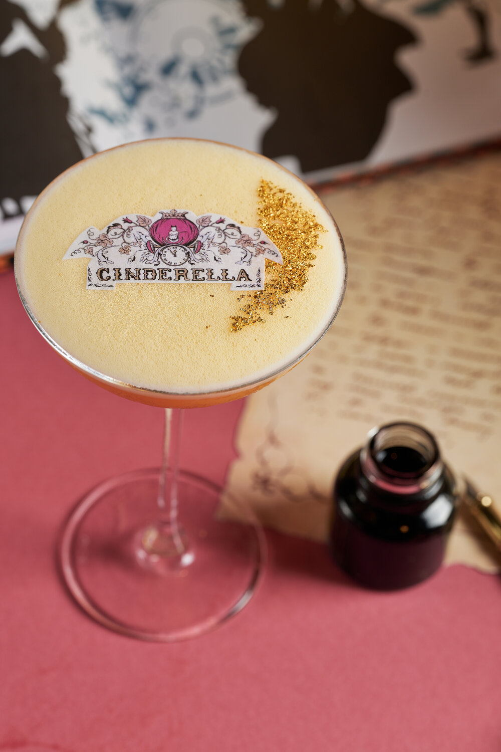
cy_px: 376
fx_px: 2192
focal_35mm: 105
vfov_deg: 19.5
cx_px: 250
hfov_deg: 13.0
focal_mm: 105
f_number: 8
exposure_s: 1/125
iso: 80
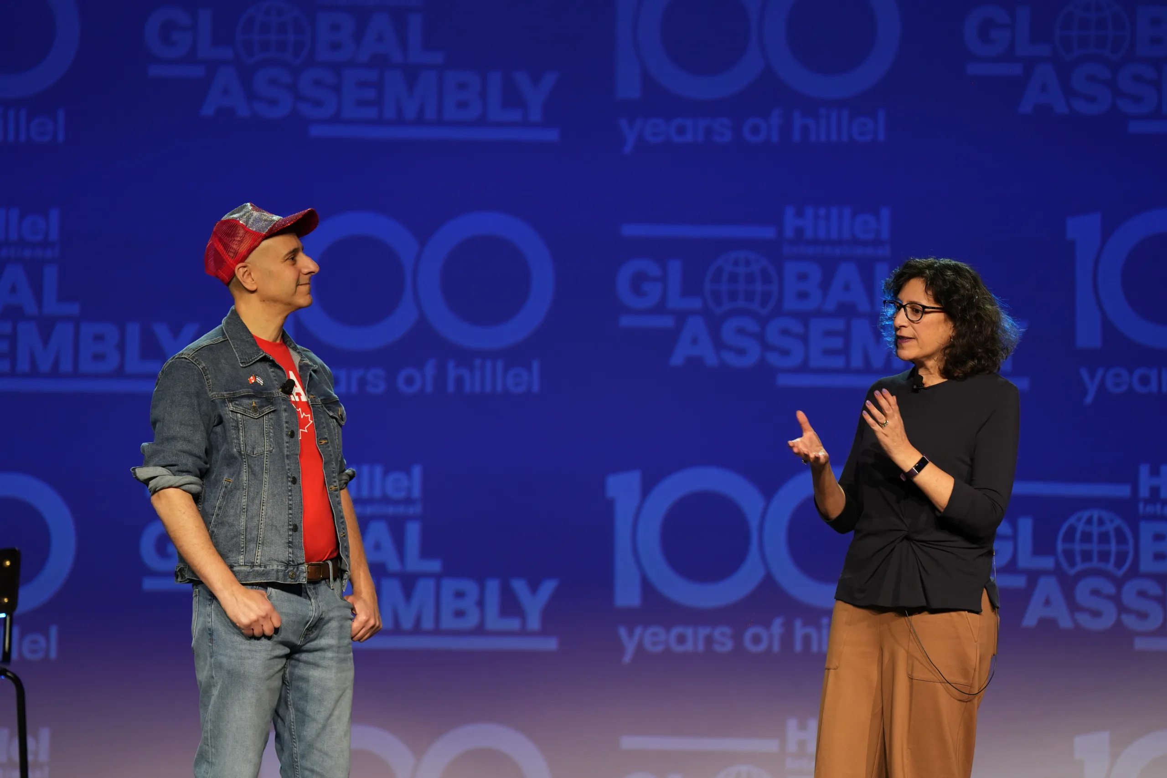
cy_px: 389
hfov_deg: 13.5
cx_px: 584
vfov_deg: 9.0
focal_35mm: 152
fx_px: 4927
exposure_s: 1/200
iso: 800
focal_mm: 152
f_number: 2.8
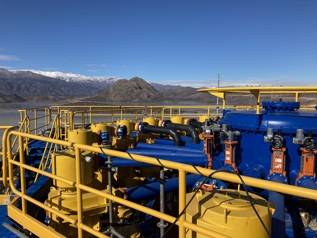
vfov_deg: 49.7
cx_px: 158
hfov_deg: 63.4
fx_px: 256
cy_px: 119
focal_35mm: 28
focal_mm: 3.99
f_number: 1.8
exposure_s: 1/3003
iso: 20
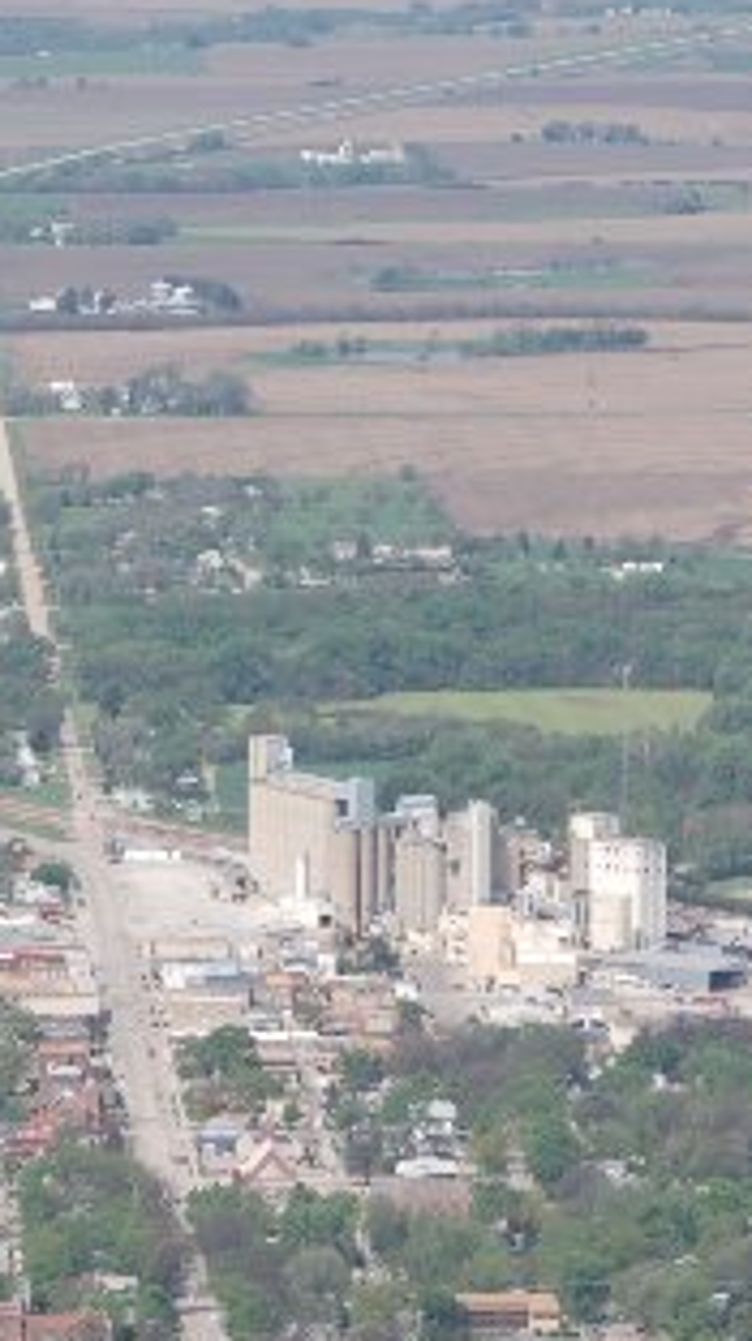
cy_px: 877
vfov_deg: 7.7
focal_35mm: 282
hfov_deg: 4.3
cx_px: 335
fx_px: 10018
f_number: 4.5
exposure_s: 1/1250
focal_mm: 70
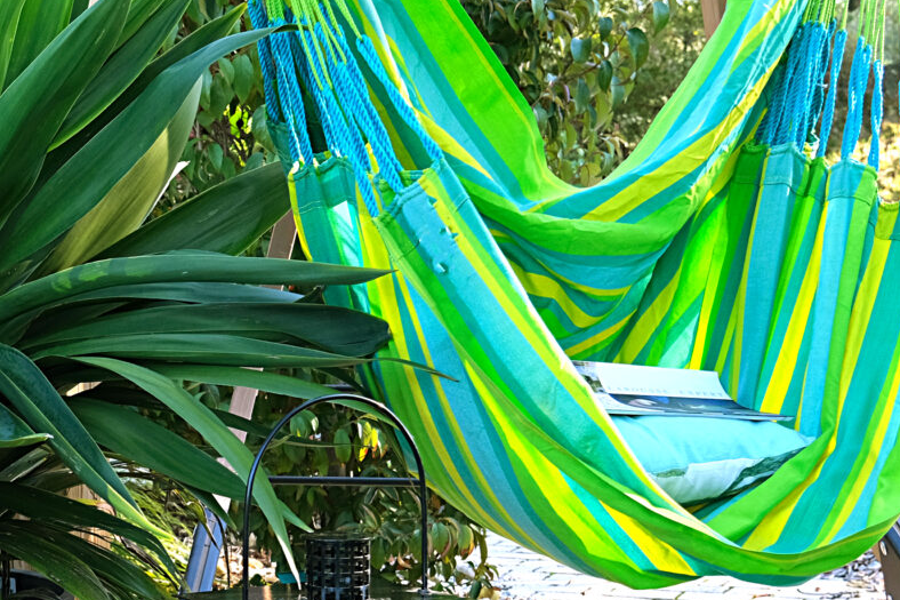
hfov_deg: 25.2
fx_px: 1949
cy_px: 451
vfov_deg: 17.4
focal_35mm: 78
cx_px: 82
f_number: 4.5
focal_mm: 21.2
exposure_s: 1/105
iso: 320
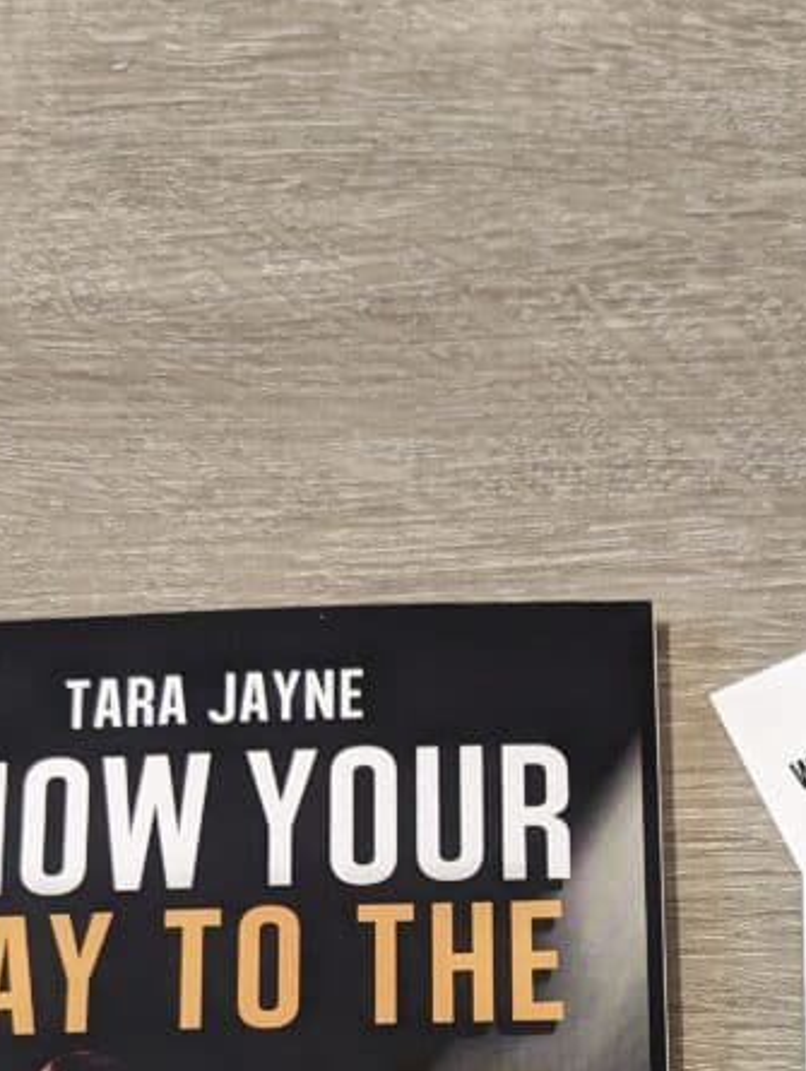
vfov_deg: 31.0
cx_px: 589
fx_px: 1703
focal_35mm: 55
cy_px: 1184
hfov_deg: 26.3
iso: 496
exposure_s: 1/40
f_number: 1.85
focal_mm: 6.81
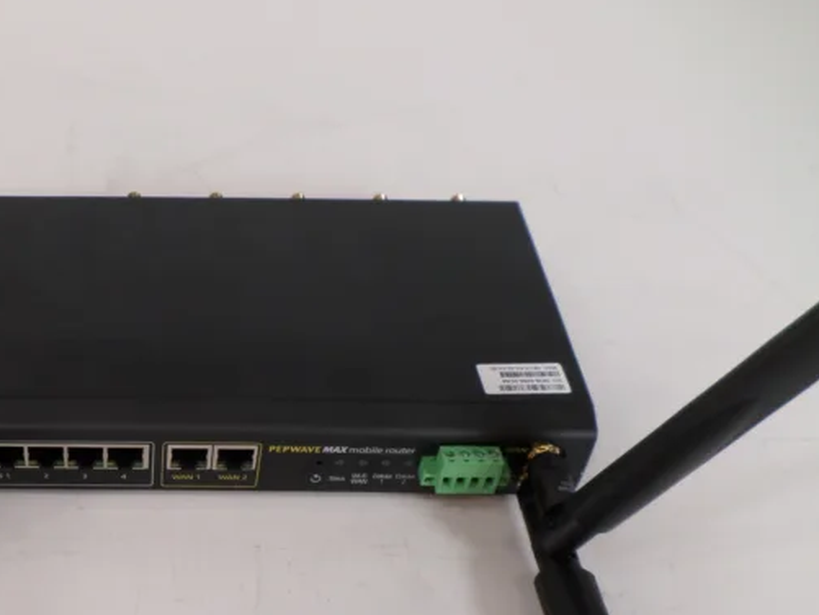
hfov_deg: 39.6
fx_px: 1065
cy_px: 496
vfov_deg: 31.3
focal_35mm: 45
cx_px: 114
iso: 80
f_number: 2.5
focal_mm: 4.5
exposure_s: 1/60
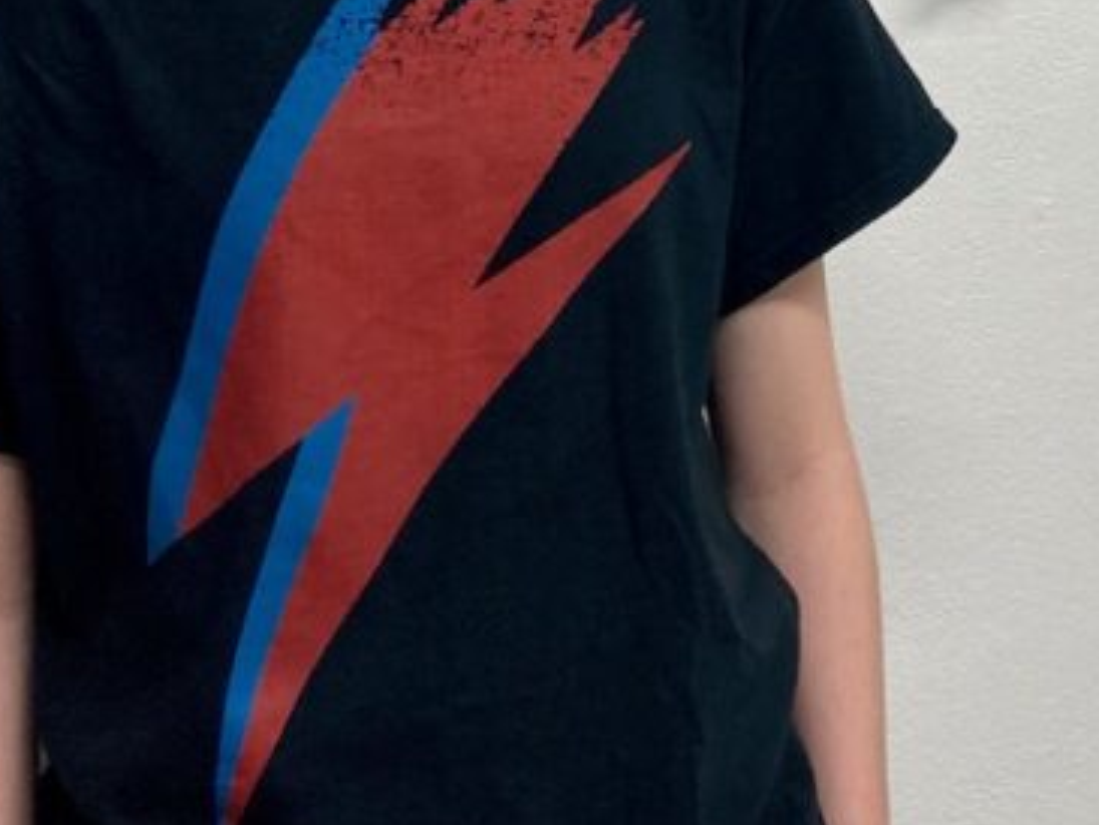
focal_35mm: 92
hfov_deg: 20.3
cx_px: 1231
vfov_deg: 15.2
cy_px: -295
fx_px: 2922
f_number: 1.8
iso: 64
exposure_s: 1/63
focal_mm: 3.99
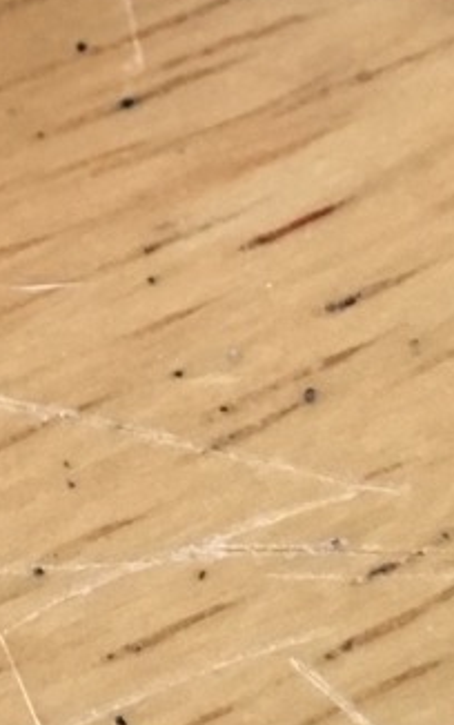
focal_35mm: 132
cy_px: -220
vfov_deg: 15.1
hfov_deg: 9.8
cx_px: -105
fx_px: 2611
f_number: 2.2
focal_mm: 4.15
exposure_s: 1/30
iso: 160
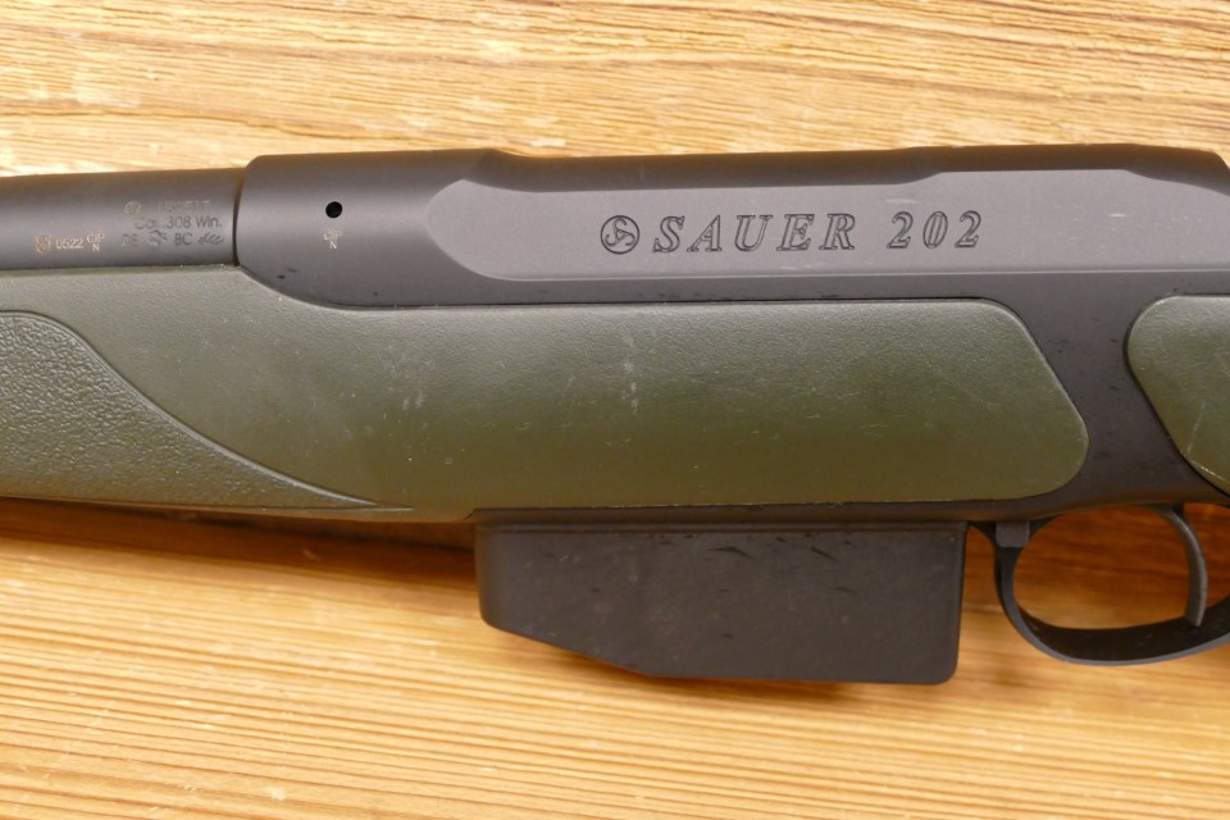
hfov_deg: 42.7
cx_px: 615
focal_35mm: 46
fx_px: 1572
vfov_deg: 29.2
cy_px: 410
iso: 1600
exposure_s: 1/60
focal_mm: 16.74
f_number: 3.2
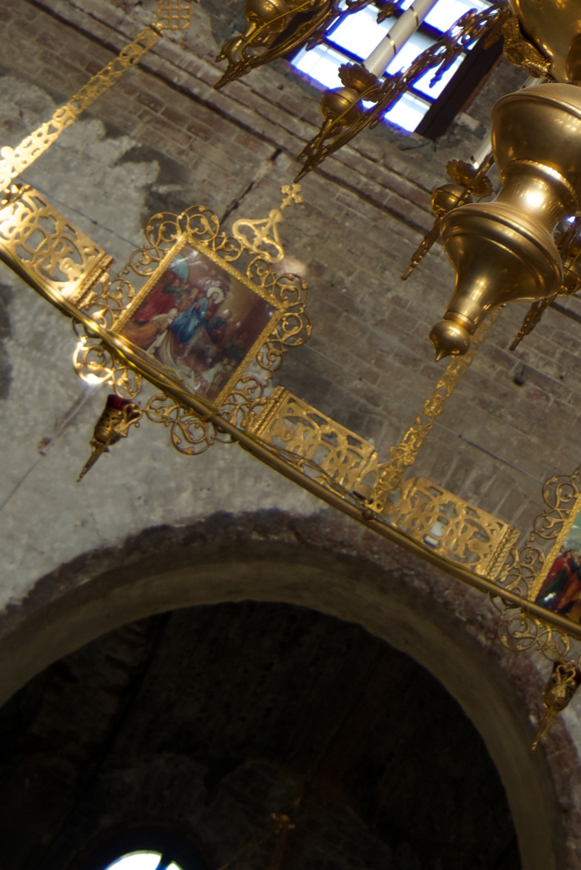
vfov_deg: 26.9
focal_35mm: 66
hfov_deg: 18.7
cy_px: -179
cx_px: 817
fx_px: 1596
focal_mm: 18
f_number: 3.5
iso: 200
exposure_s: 1/50
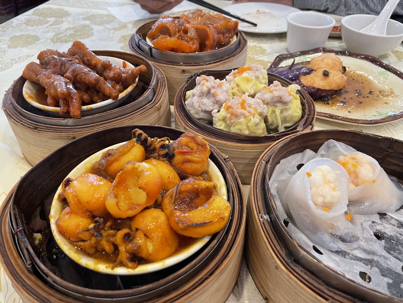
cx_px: 202
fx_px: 303
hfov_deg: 67.3
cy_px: 152
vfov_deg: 53.1
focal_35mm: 26
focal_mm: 4.2
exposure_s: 1/60
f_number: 1.6
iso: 250
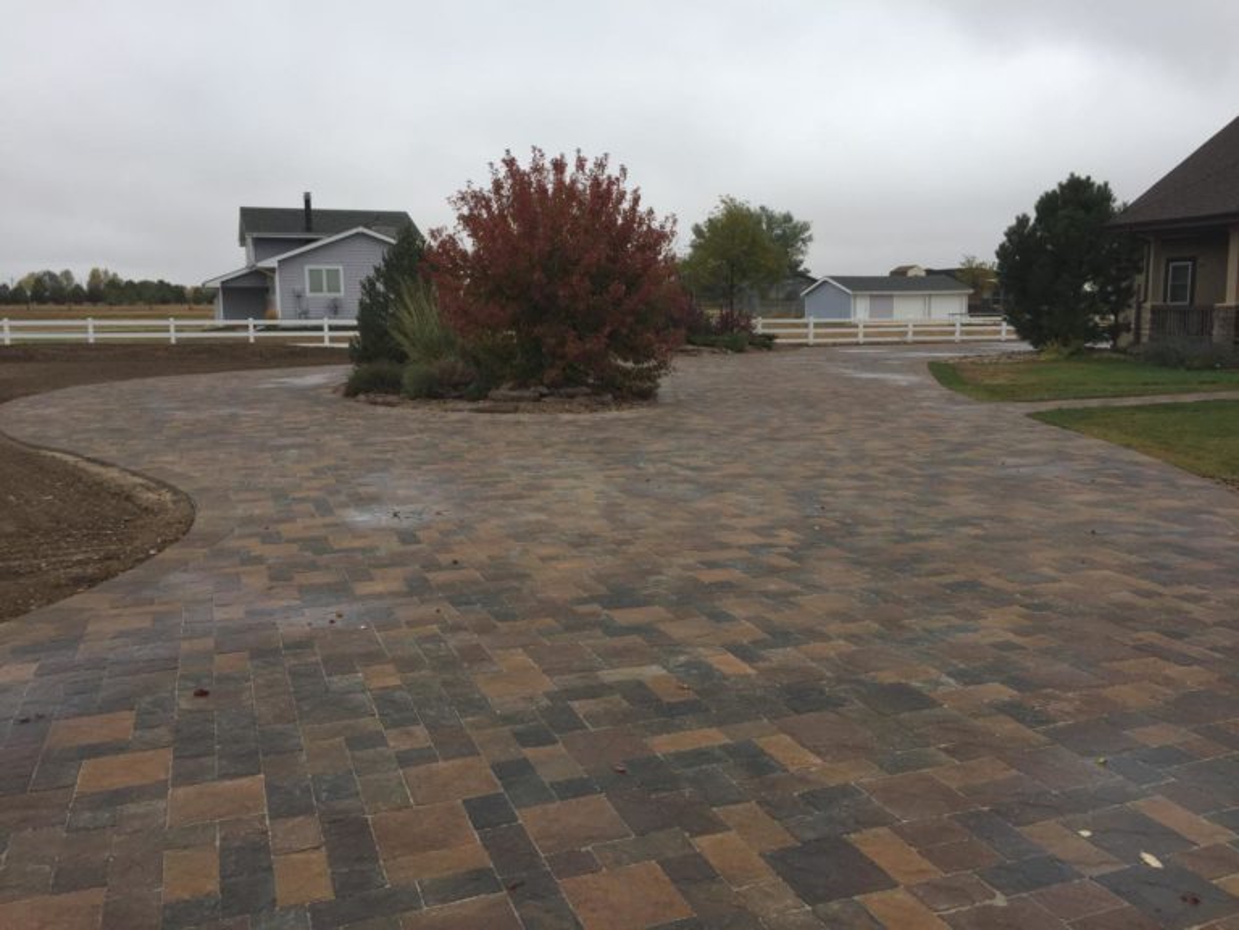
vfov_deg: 48.2
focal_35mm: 29
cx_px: 620
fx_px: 1038
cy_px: 465
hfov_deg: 61.7
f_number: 2.2
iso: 32
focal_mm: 4.15
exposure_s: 1/1319
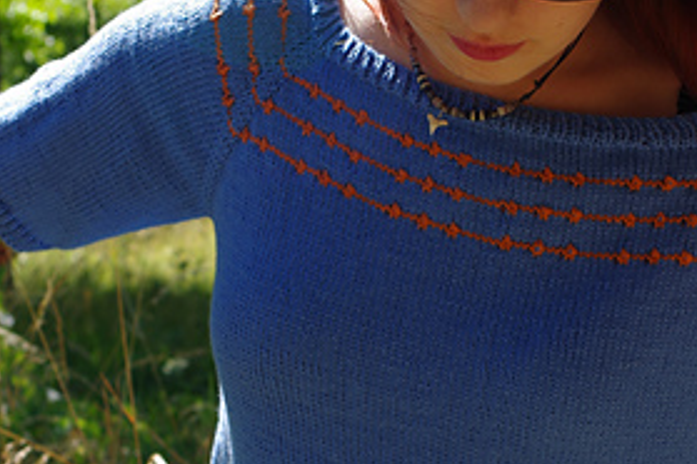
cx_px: 388
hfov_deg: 21.9
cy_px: 277
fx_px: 1800
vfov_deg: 14.7
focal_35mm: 93
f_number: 5
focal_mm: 35
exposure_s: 1/160
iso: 100
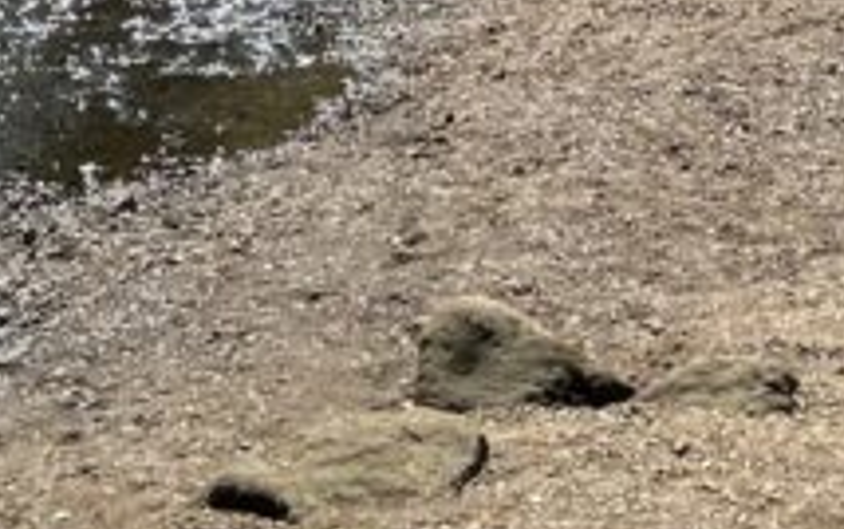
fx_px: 3038
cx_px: 674
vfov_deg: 8.3
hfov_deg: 15.7
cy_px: -1117
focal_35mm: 132
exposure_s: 1/3311
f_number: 1.6
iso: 50
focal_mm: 5.1
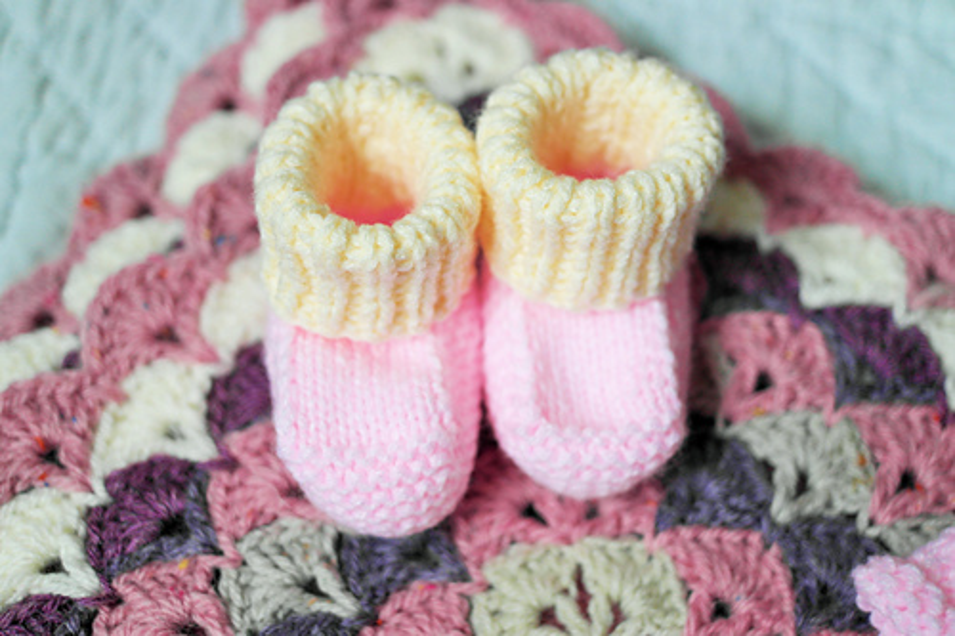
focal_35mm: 46
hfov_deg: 42.8
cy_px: 318
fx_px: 1220
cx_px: 478
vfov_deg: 29.2
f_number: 2
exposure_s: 1/100
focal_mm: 30
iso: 400
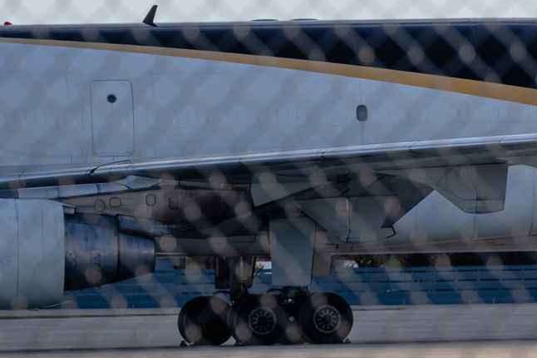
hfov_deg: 3.7
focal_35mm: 555
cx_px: 479
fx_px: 8274
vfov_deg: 2.5
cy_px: -134
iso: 64
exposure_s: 1/500
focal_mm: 175
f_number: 6.3
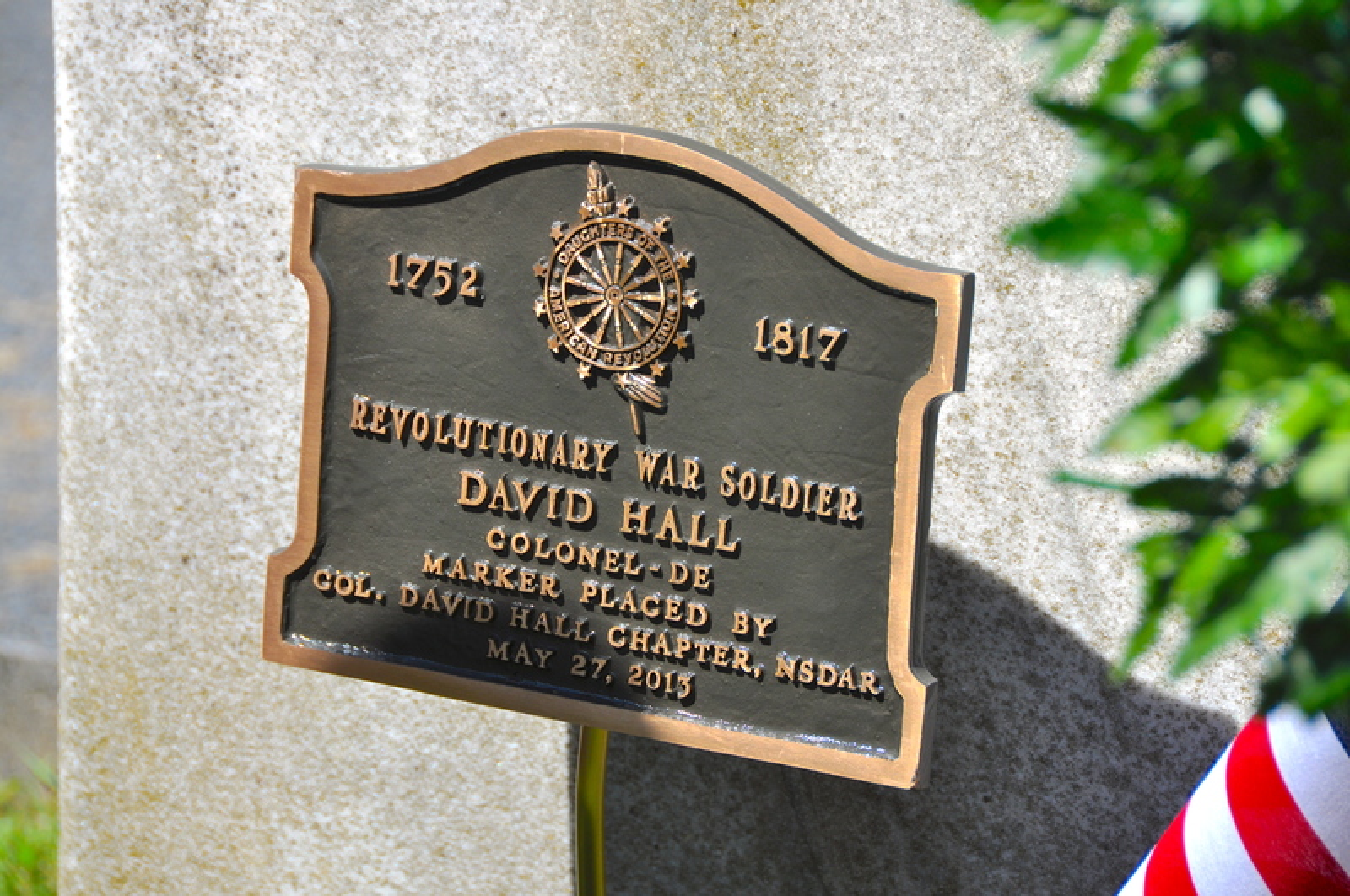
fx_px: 11234
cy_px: 448
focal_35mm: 300
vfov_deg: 4.6
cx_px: 675
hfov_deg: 6.9
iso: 200
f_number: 6.3
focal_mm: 200
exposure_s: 1/640
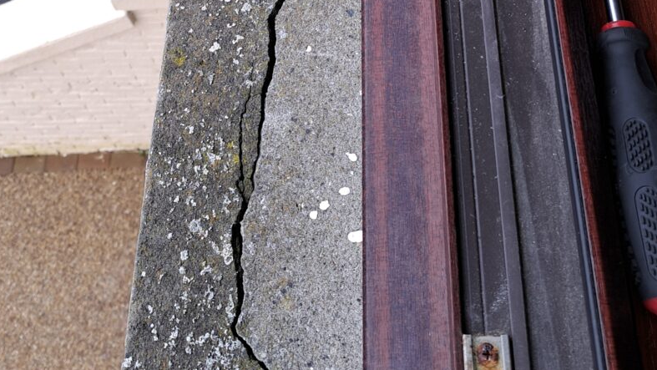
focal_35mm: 51
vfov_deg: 20.7
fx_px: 889
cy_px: -154
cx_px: 339
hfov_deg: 40.6
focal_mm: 5.23
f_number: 1.8
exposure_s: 1/100
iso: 50
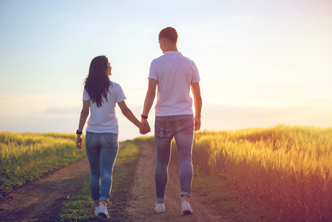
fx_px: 969
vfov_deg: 13.1
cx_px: 166
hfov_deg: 19.4
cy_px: 111
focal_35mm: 105
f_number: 4
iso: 100
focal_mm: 105
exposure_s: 1/1250
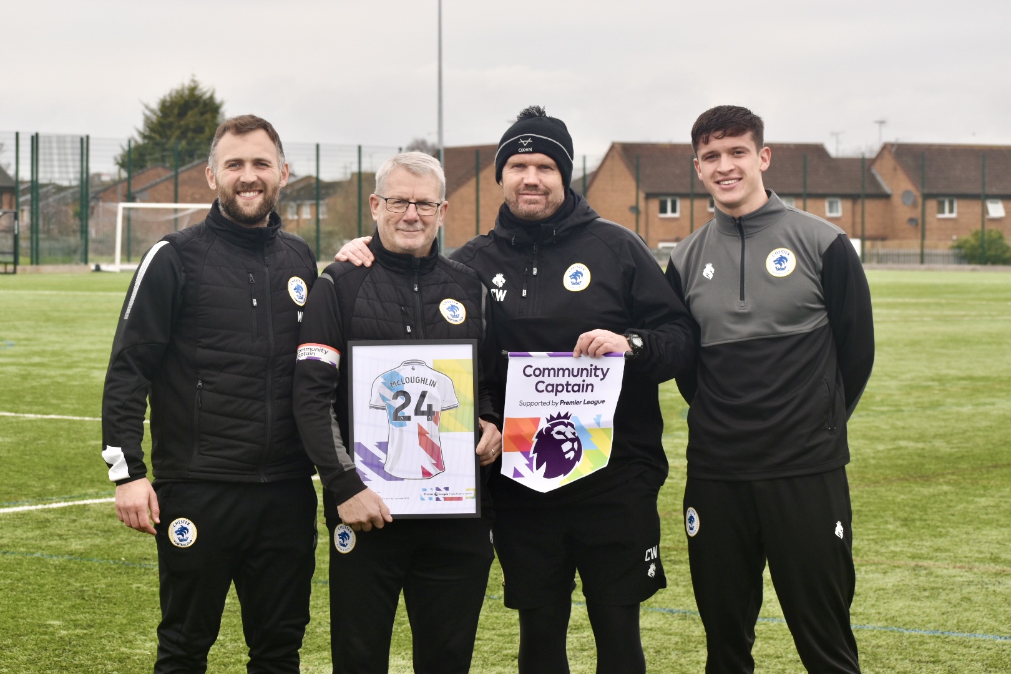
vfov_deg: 13.0
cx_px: 506
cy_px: 337
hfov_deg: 19.5
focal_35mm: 105
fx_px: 2949
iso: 200
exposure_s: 1/250
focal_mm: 70
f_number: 6.3
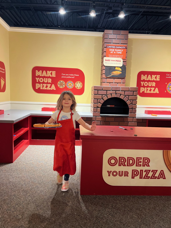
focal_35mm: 26
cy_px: 114
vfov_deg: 67.3
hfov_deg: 53.1
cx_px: 86
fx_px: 171
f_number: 1.5
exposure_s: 1/60
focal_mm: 5.7
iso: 320
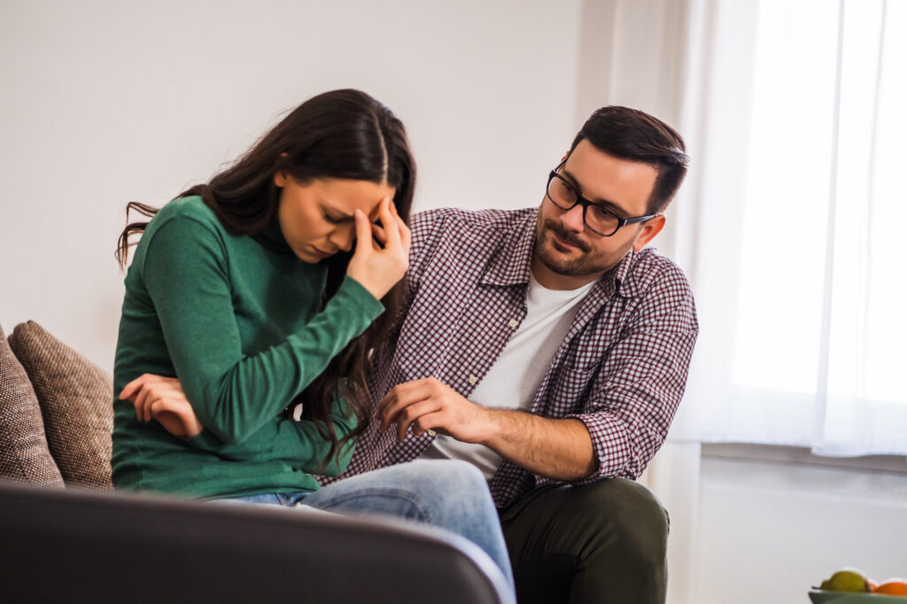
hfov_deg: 23.9
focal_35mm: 85
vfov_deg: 16.1
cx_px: 454
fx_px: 2141
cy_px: 302
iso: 400
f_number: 2
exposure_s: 1/200
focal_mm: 85
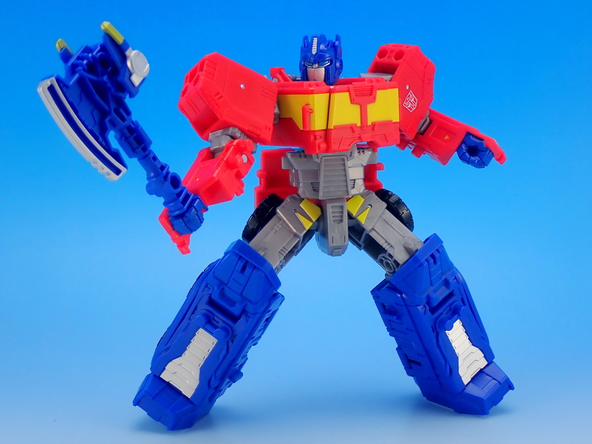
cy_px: 222
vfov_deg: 21.9
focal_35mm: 67
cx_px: 296
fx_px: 1146
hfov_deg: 29.0
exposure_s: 1/25
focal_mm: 11.88
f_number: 3.8
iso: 100
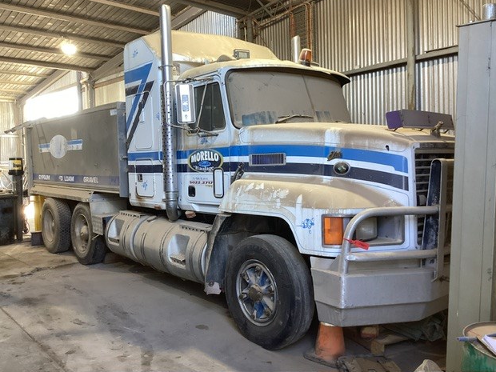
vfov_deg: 44.2
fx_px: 459
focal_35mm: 32
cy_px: 181
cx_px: 242
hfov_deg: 56.8
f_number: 2.4
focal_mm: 3.3
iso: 100
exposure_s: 1/50
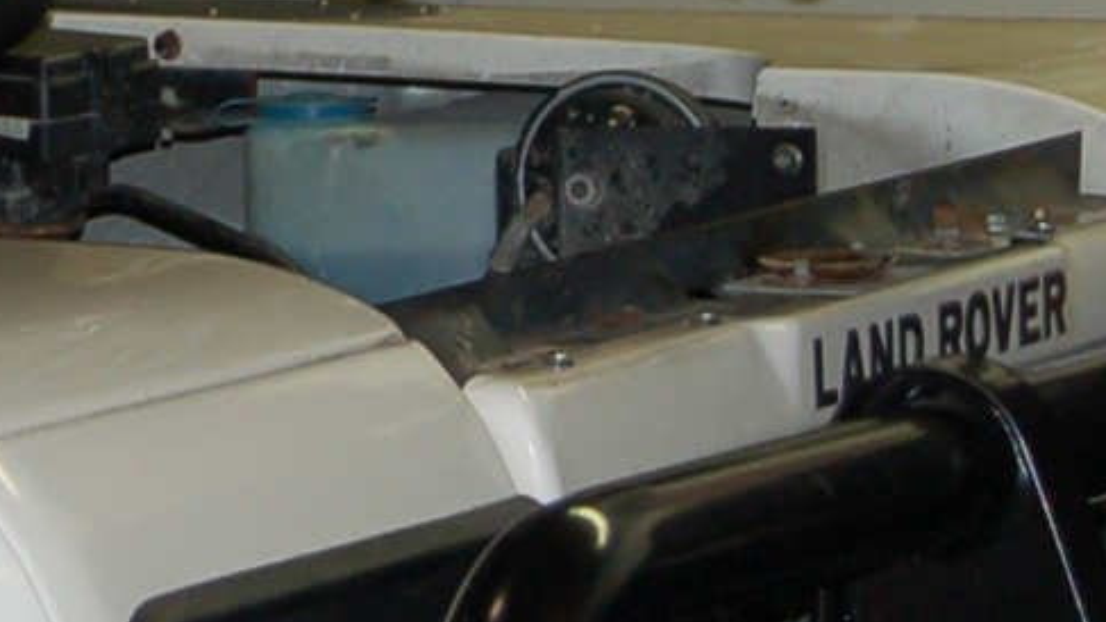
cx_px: -506
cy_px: -440
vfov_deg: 3.5
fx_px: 10236
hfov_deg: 6.1
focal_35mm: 349
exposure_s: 1/60
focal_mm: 48
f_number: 5.6
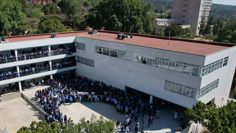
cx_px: 96
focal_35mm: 30
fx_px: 188
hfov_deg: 63.8
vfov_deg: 38.8
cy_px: 77
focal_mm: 8.38
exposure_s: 1/2500
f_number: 2.8
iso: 100
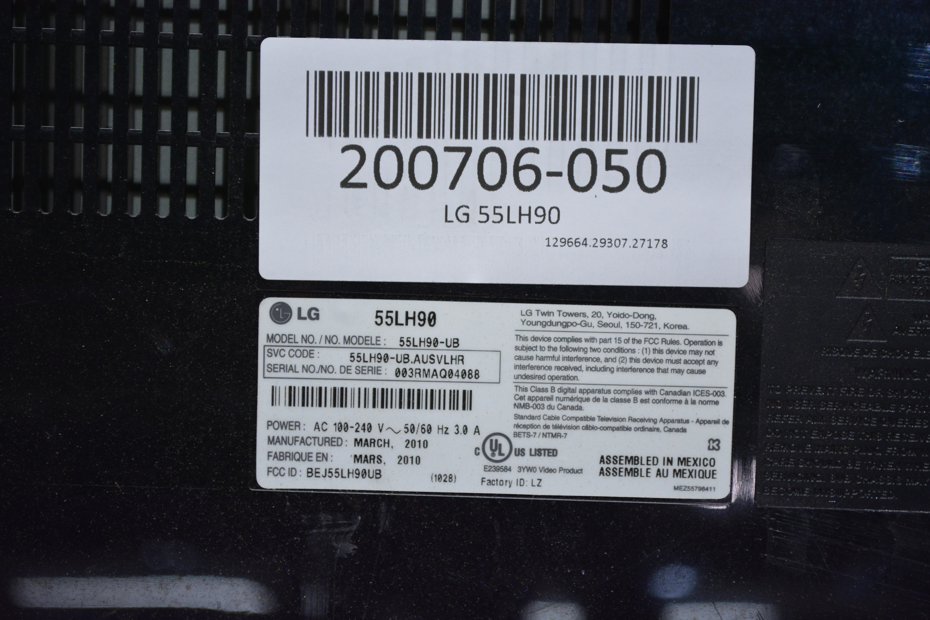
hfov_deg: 26.0
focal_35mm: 78
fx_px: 2015
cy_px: 310
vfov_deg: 17.5
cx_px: 465
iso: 1250
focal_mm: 52
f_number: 5.6
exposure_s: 1/30
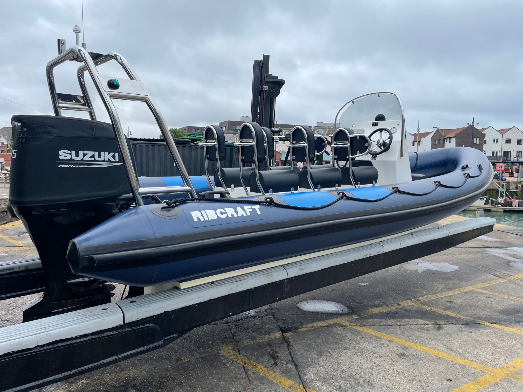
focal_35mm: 26
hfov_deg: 67.3
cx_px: 262
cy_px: 196
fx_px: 393
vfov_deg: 53.1
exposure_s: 1/1531
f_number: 1.6
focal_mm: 4.2
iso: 32
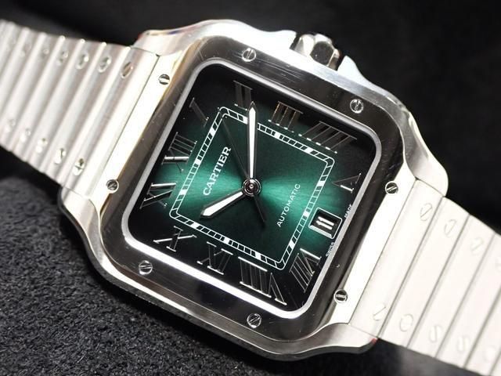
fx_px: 897
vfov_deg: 23.7
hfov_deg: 31.2
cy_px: 188
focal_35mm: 62
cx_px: 250
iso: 400
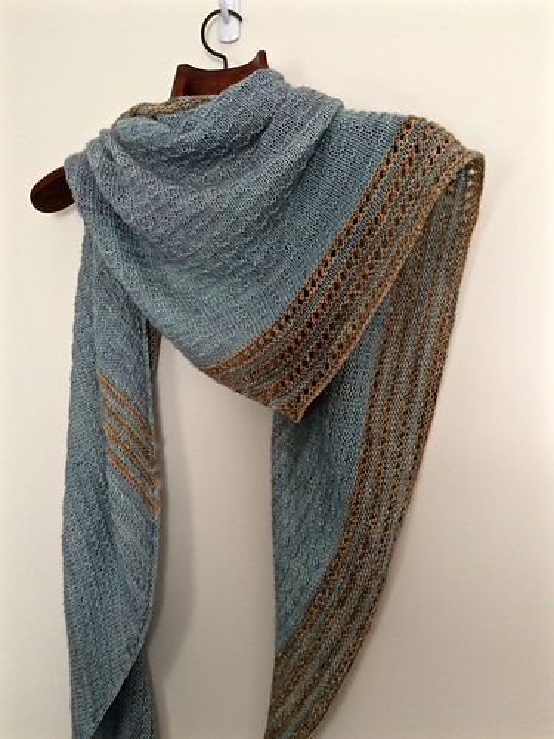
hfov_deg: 48.2
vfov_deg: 61.7
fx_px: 619
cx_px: 277
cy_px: 370
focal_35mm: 29
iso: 125
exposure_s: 1/30
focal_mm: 4.15
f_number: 2.2
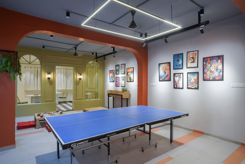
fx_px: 136
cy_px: 82
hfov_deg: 84.0
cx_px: 122
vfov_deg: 62.0
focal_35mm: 20
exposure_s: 1/1.6
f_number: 10
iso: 100
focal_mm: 20
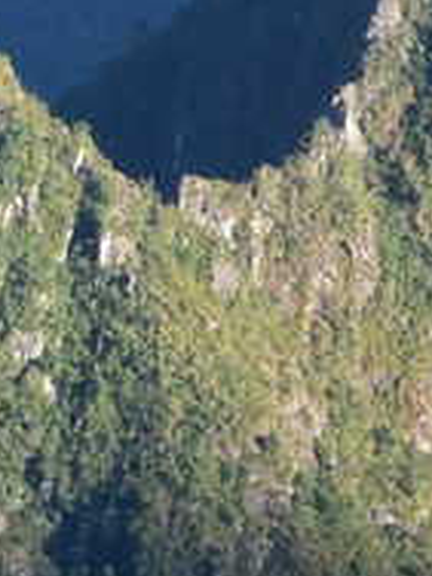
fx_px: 7274
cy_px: -74
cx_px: -1301
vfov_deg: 4.5
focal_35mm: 437
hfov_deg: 3.3
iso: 200
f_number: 11
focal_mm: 35
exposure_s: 1/100
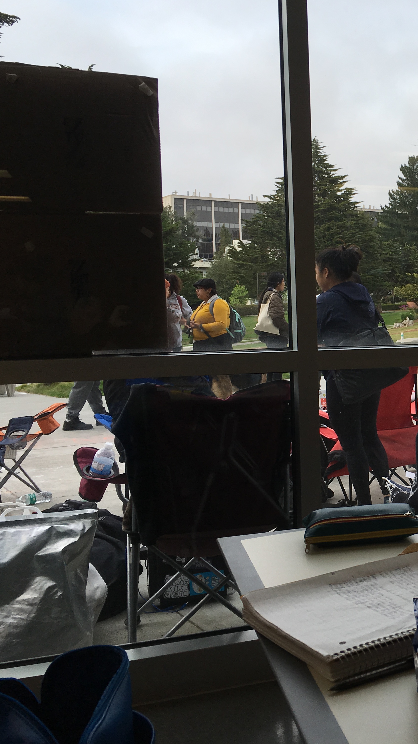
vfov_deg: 47.4
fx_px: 848
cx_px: 485
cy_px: 367
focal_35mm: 43
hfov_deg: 25.3
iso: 25
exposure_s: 1/370
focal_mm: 4.15
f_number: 2.2
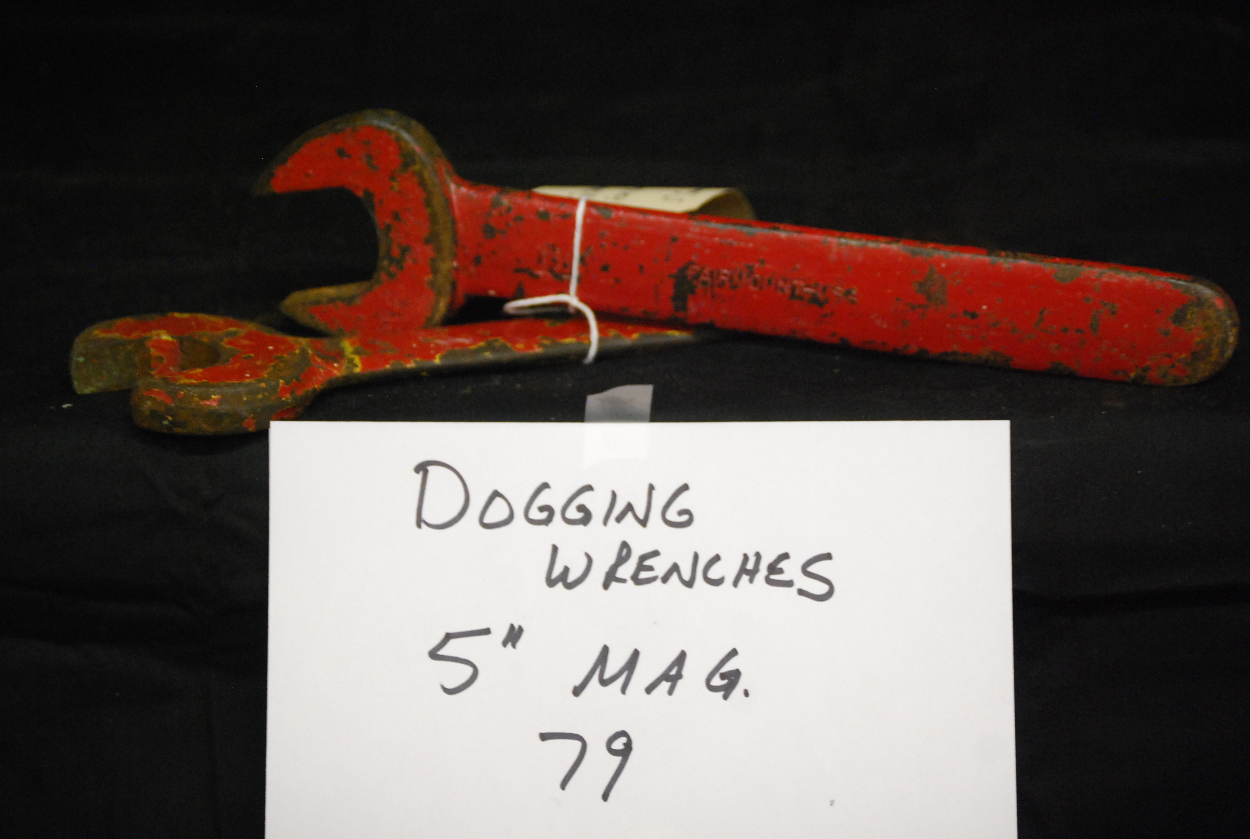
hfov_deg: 18.1
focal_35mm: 112
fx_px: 3914
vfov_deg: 12.2
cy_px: 420
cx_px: 625
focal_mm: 75
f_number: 4.5
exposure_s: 1/50
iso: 1600
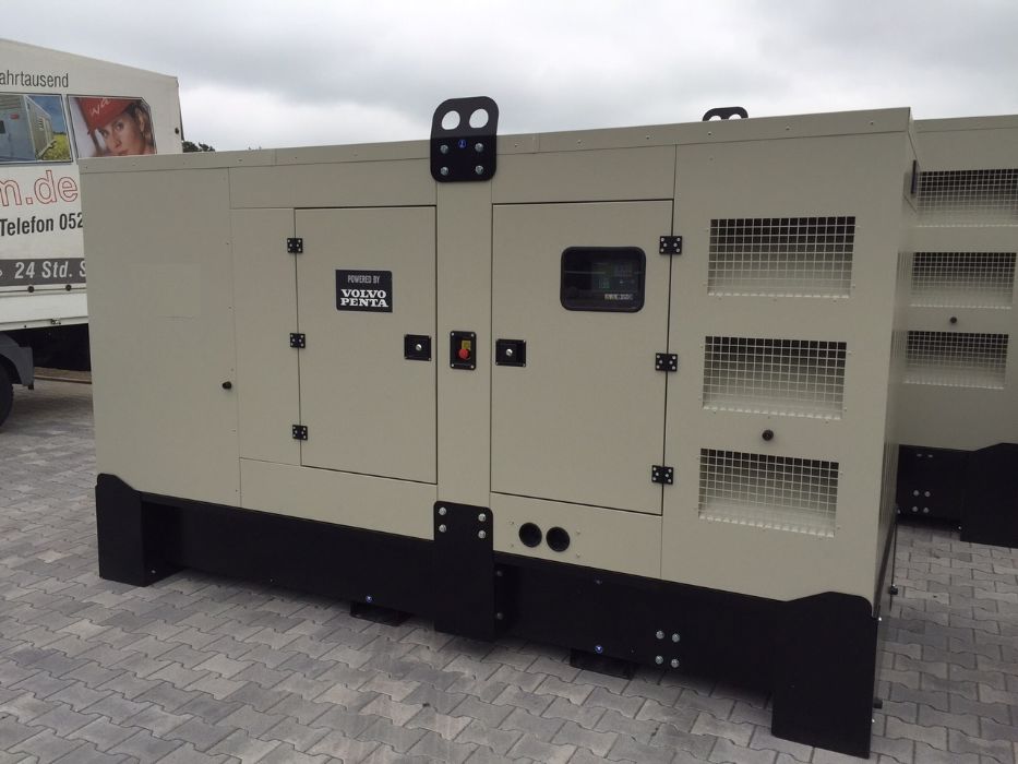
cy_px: 382
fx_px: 853
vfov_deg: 48.2
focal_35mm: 29
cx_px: 509
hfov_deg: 61.7
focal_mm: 4.15
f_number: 2.2
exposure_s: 1/476
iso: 32
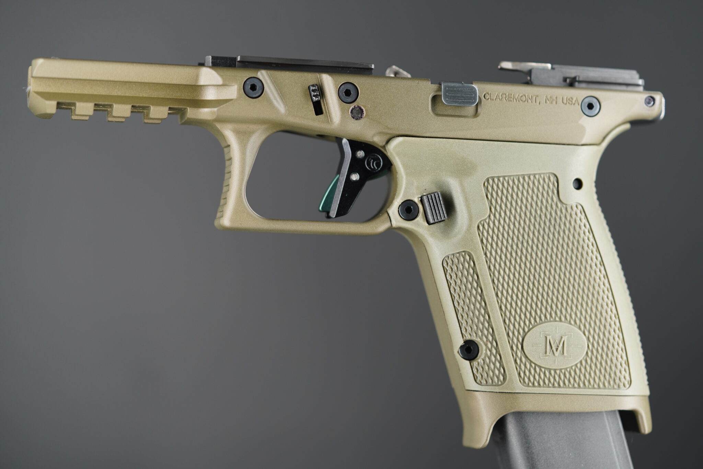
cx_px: 352
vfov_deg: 15.2
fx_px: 1757
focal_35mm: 90
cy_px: 234
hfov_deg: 22.6
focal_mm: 90
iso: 400
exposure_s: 1/160
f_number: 4
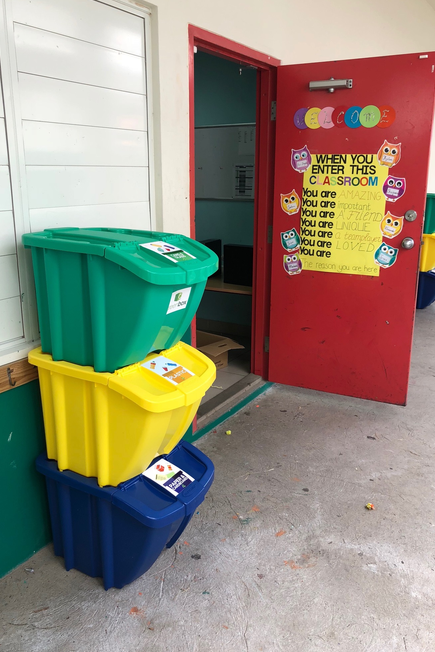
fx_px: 544
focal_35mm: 30
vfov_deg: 61.9
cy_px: 322
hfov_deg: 43.6
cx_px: 211
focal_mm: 4
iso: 25
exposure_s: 1/120
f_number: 1.8
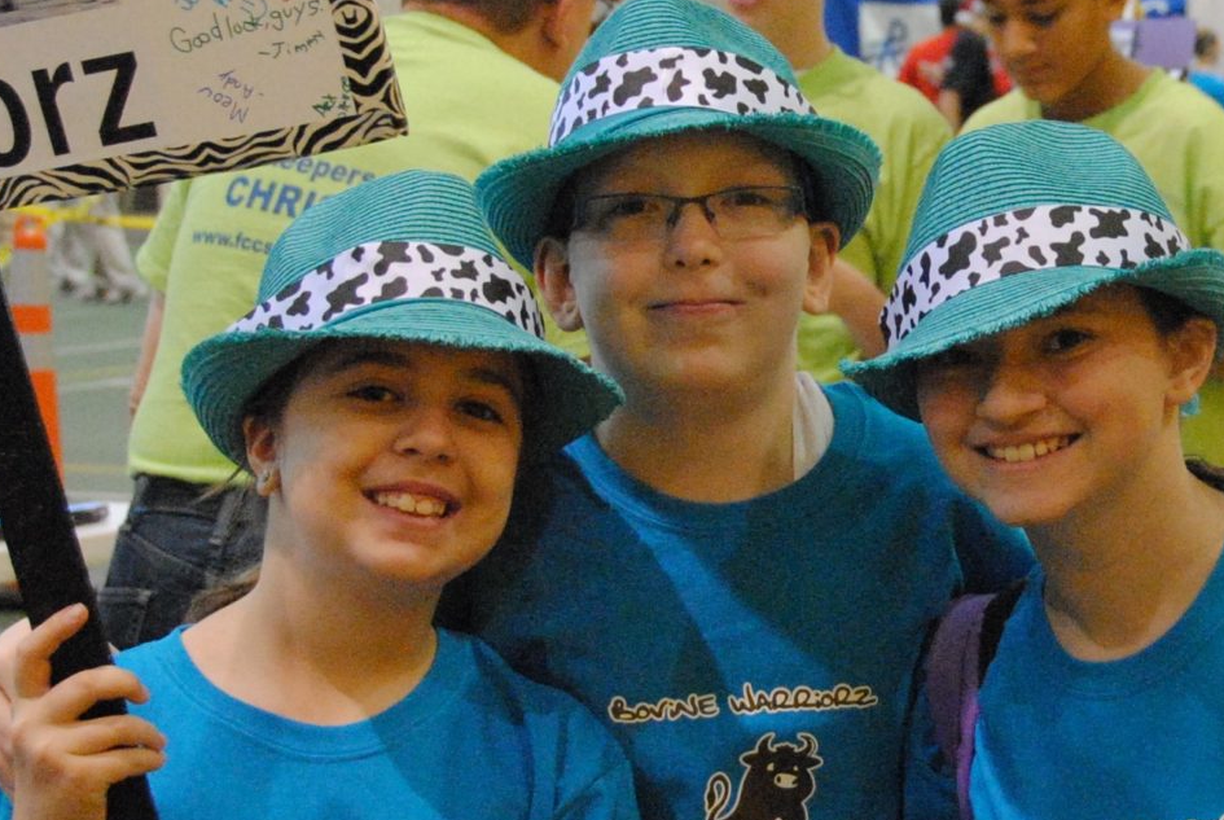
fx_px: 3098
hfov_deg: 22.3
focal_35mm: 91
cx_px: 751
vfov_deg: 15.0
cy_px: 245
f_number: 4
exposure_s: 1/30
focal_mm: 28
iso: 1600
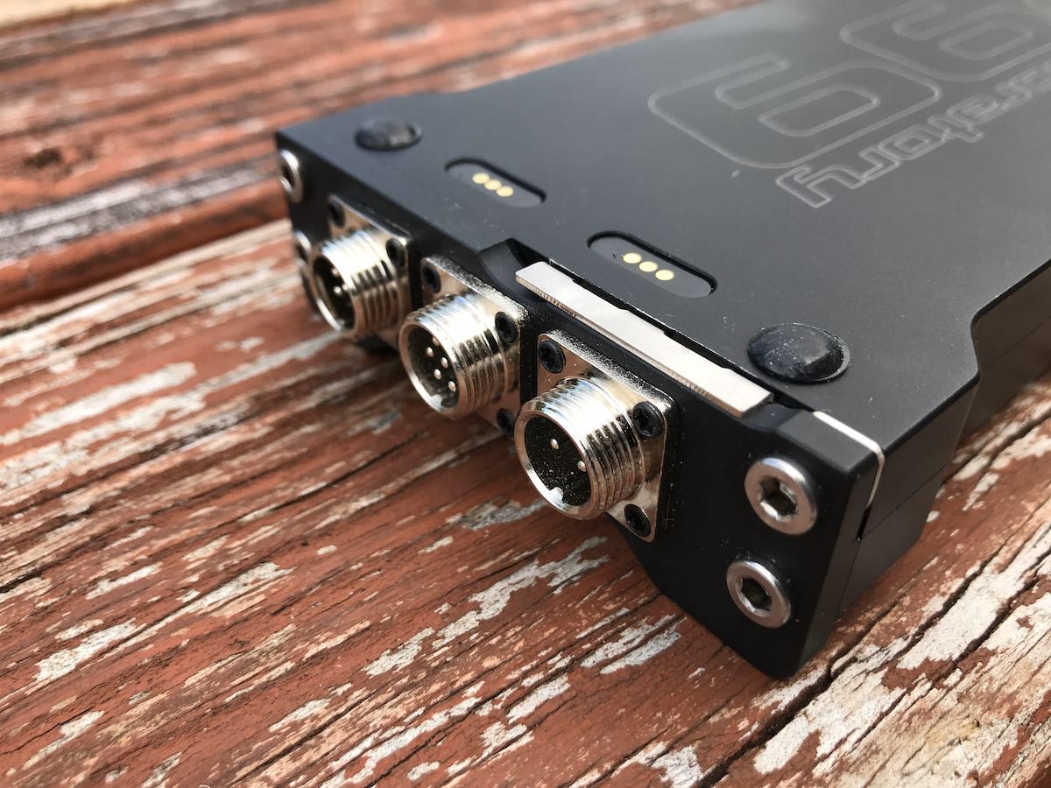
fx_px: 850
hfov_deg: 63.4
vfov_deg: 49.7
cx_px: 526
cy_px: 394
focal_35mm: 28
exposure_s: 1/517
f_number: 1.8
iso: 20
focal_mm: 3.99
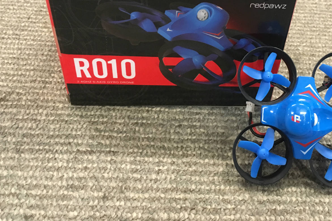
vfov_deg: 32.0
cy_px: 52
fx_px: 378
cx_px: 213
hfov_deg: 46.9
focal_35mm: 41
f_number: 2.2
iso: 250
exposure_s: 1/17
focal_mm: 4.15
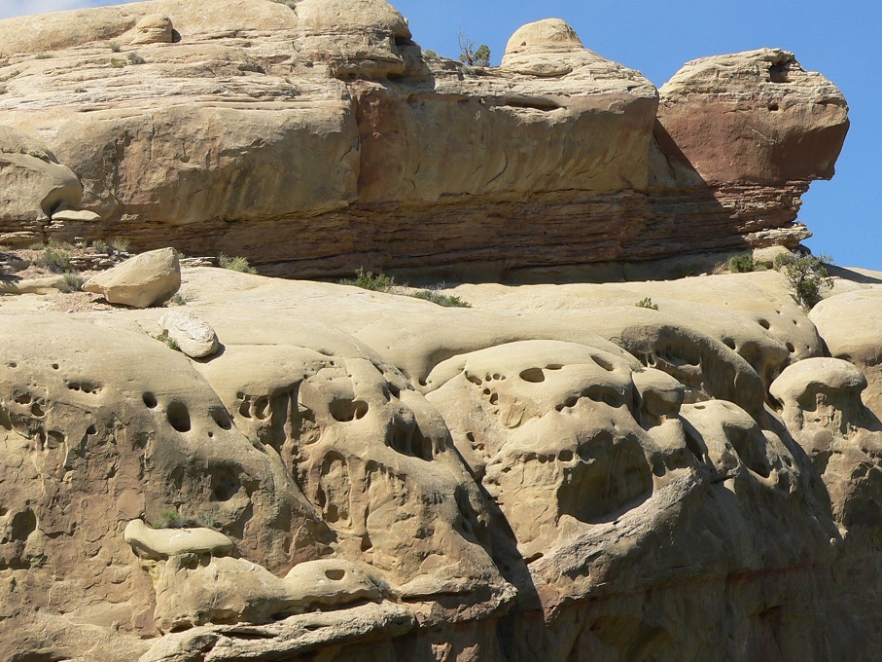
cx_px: 592
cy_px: 238
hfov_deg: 13.7
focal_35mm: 144
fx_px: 3669
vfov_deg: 10.3
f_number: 5.2
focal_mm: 16.9
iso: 80
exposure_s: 1/500
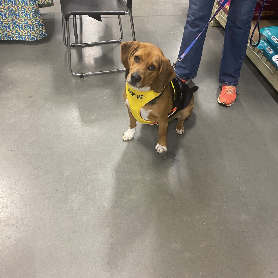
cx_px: 140
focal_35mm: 31
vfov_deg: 52.5
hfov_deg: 52.5
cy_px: 128
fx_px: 282
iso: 200
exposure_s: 1/60
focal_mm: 4.25
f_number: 1.8
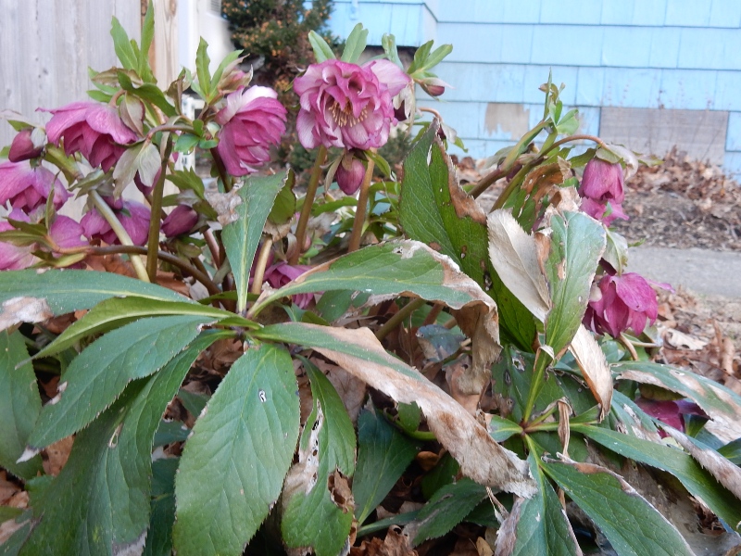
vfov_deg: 39.7
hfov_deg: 51.4
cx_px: 370
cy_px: 278
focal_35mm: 36
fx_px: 771
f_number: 4
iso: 125
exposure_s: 1/30
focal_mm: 6.4
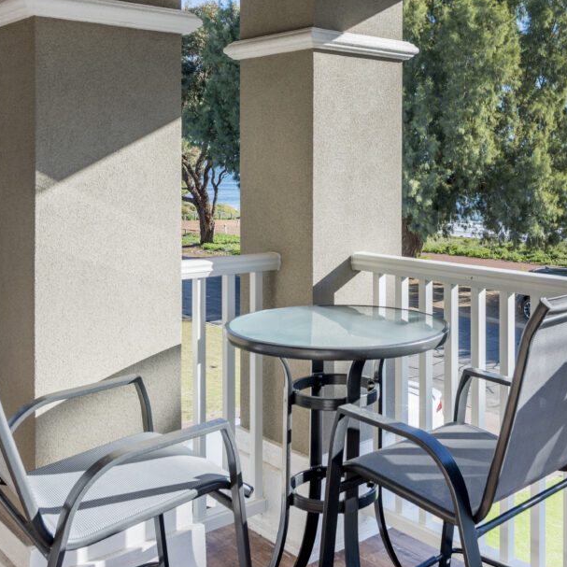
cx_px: 397
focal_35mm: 43
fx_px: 797
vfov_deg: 38.6
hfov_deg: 38.5
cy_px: 172
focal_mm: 20
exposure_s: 1/160
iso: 100
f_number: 8
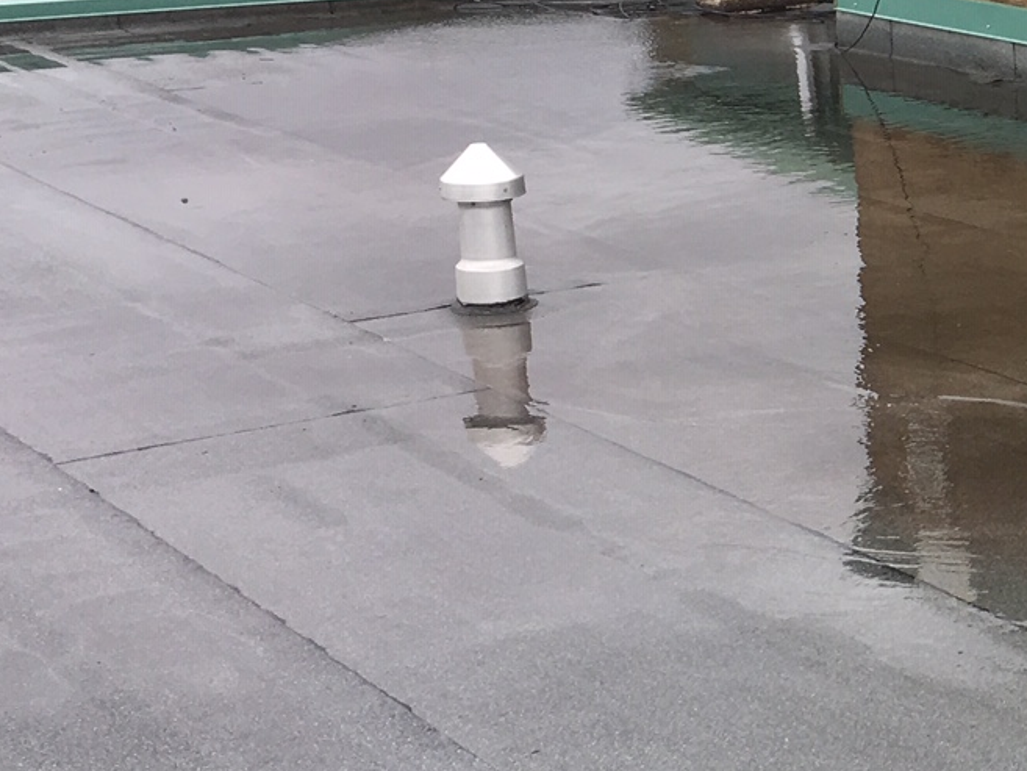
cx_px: 1391
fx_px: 2641
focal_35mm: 89
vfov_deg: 16.6
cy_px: 441
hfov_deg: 19.9
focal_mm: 4.15
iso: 25
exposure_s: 1/220
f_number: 2.2
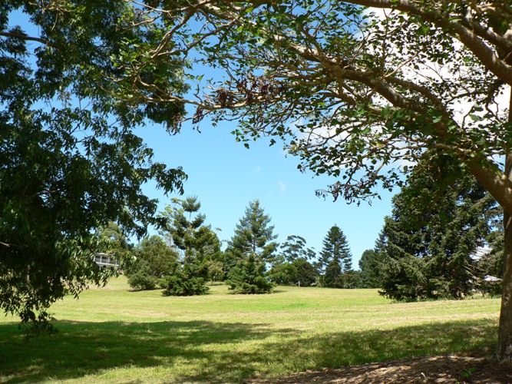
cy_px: 192
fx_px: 532
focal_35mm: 36
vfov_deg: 39.6
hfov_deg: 51.4
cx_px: 256
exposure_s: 1/250
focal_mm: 6
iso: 80
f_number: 4
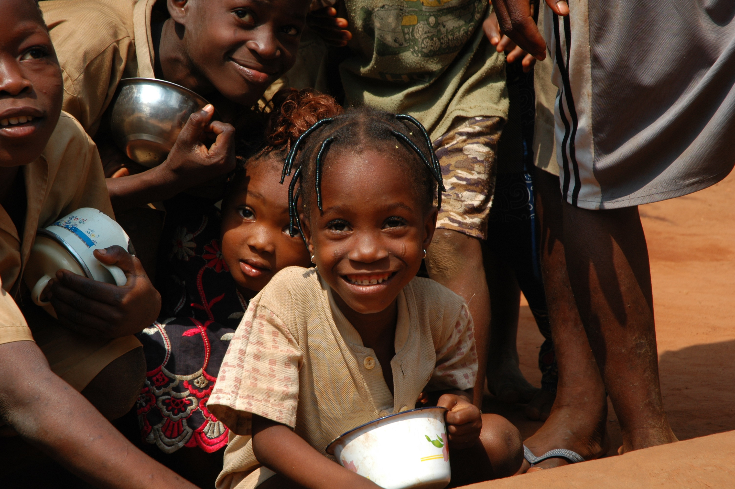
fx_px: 2142
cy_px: 244
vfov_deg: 13.0
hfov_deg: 19.5
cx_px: 368
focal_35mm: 105
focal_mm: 70
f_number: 10
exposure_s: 1/160
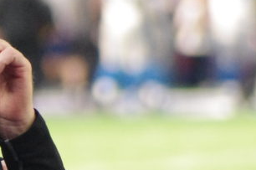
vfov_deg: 0.9
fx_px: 10699
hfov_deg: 1.4
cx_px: -1
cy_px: 106
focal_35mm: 1507
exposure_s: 1/500
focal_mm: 300
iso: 3200
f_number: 6.7
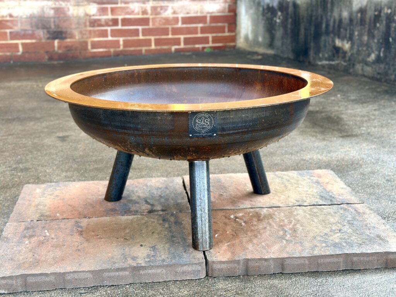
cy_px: 148
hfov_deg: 39.7
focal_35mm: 48
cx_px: 198
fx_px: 549
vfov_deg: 30.3
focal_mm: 6.86
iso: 80
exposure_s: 1/262
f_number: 1.78
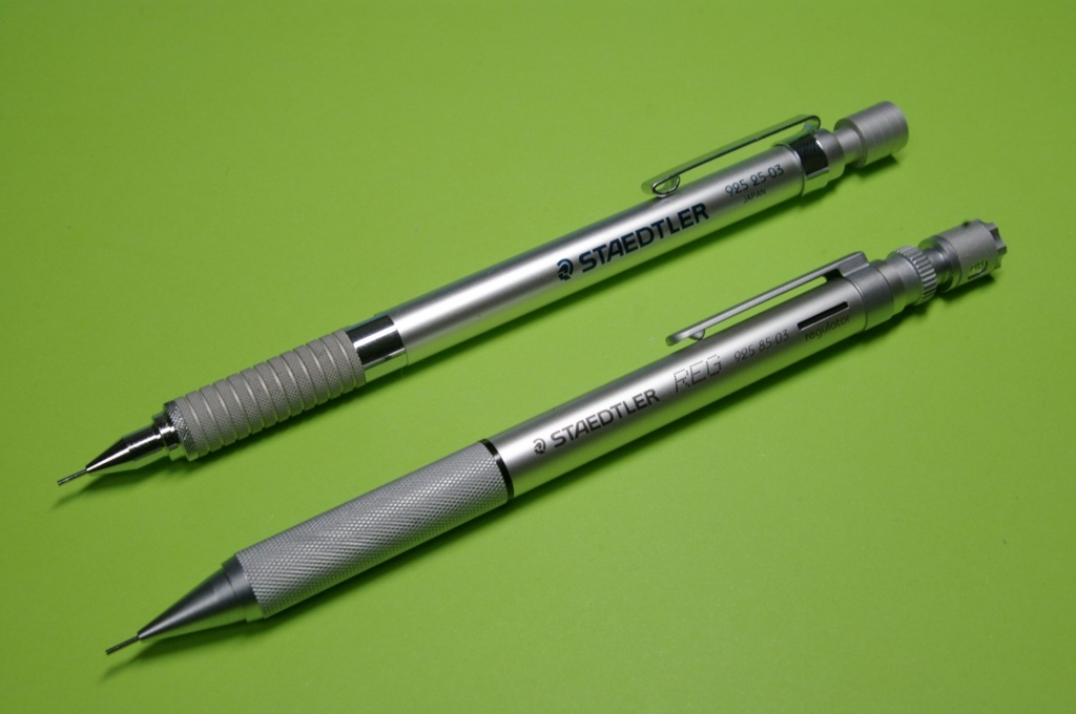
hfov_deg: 42.4
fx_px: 1388
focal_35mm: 46
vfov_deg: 28.9
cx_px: 538
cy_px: 357
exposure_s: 1/20
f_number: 16
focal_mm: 31
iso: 400
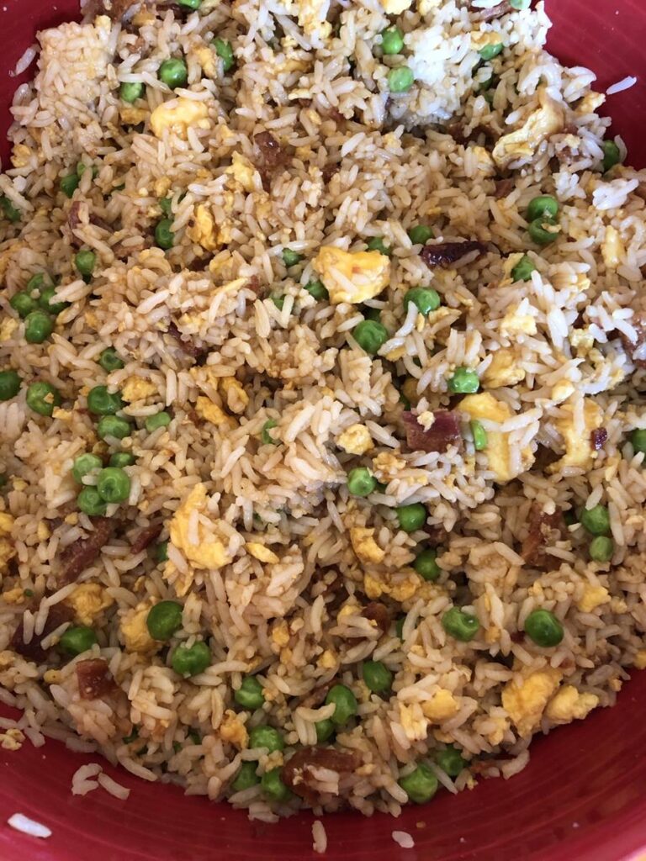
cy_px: 430
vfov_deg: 63.4
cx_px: 323
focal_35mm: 28
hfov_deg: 49.7
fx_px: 697
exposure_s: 1/15
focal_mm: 4
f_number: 1.8
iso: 40
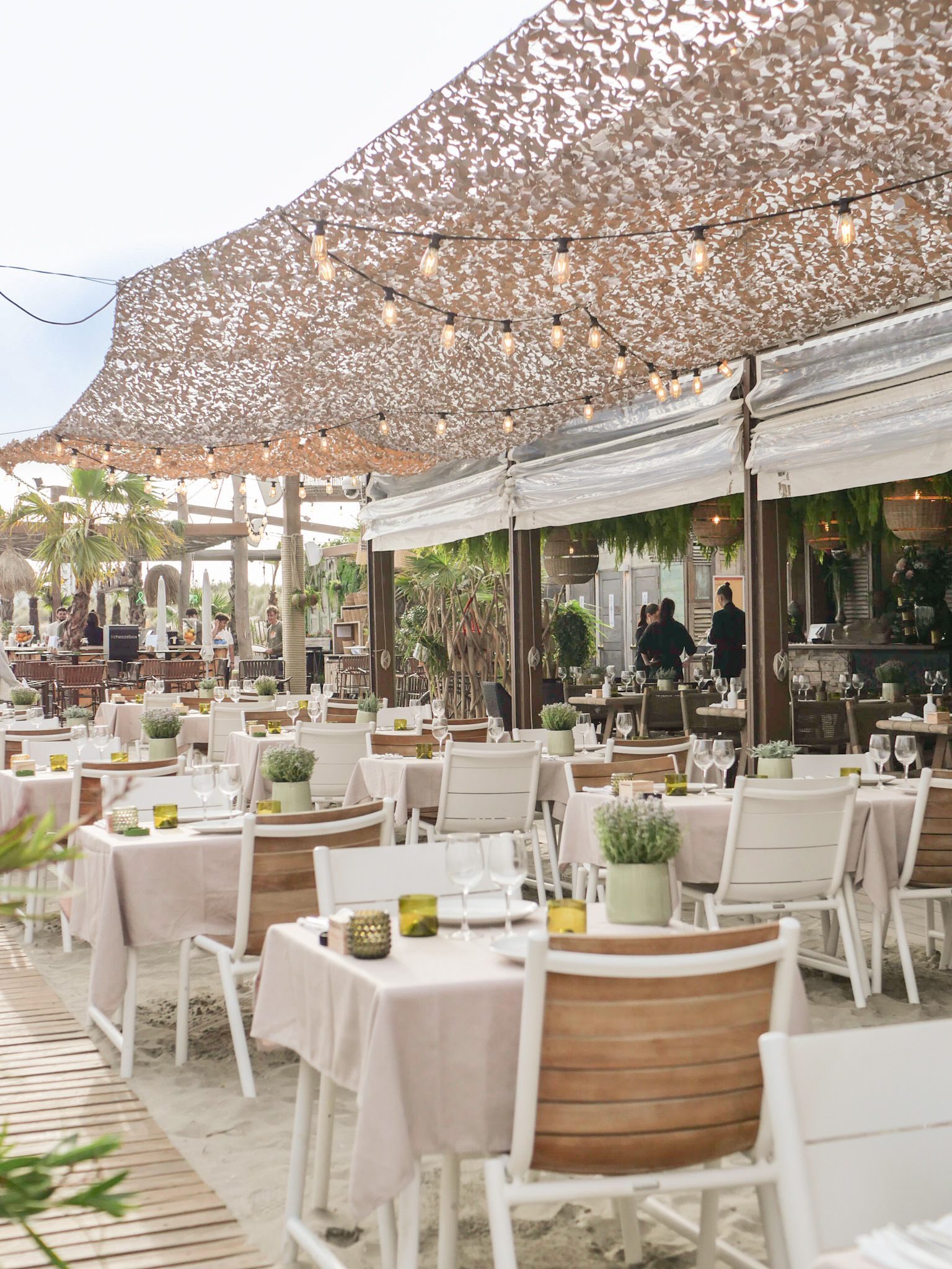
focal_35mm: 50
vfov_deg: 38.2
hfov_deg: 29.1
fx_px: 1833
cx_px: 476
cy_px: 634
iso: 200
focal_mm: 25
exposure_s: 1/400
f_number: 3.2
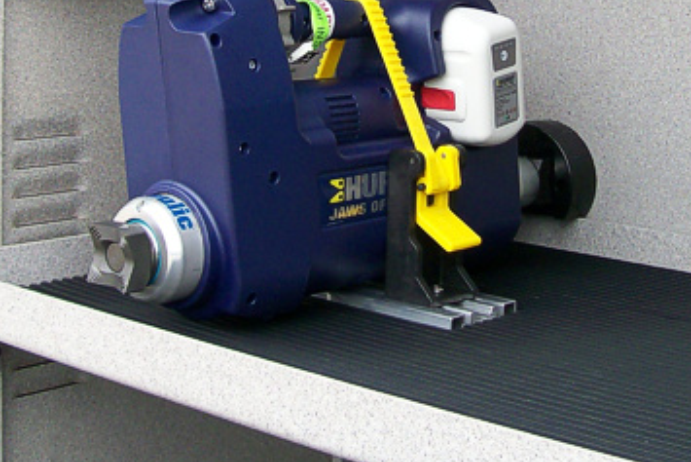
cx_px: 356
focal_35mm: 79
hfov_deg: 25.7
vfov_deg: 16.9
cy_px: -8
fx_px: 1517
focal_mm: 6
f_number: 2.7
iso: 80
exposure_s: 1/215
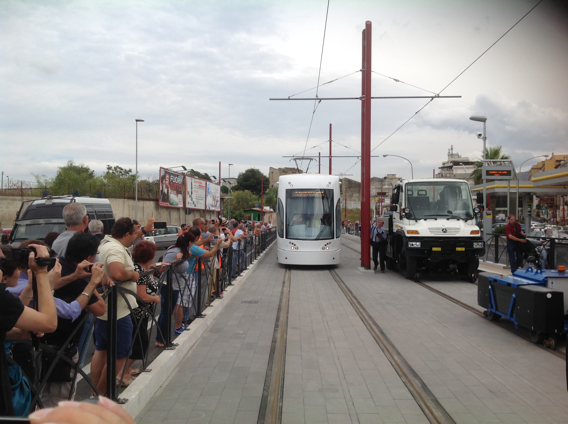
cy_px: 212
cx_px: 284
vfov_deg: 40.6
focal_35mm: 35
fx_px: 573
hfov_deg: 52.7
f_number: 2.4
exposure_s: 1/1681
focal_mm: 4.28
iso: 50
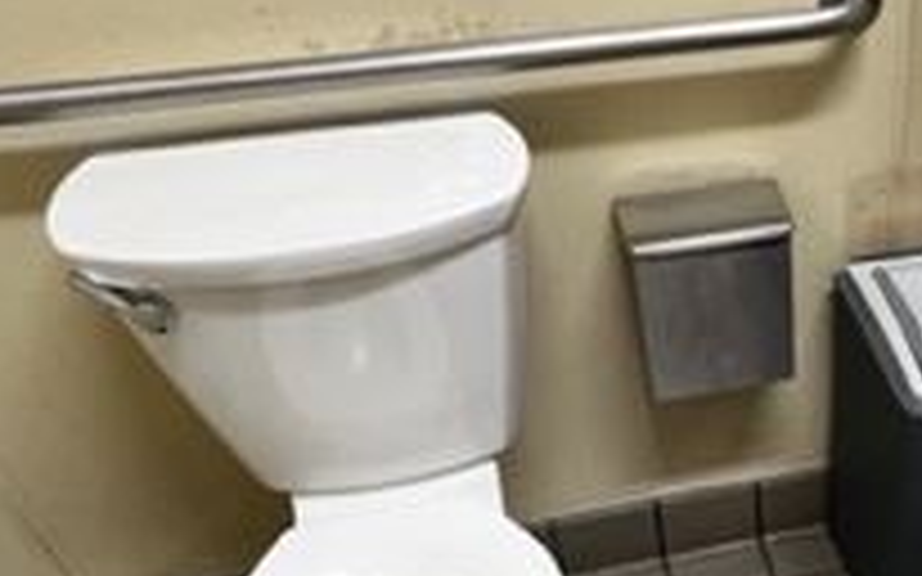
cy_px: 554
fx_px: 1080
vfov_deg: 28.3
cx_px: 886
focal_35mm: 43
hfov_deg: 41.3
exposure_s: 1/60
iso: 160
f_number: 1.8
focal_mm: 1.57
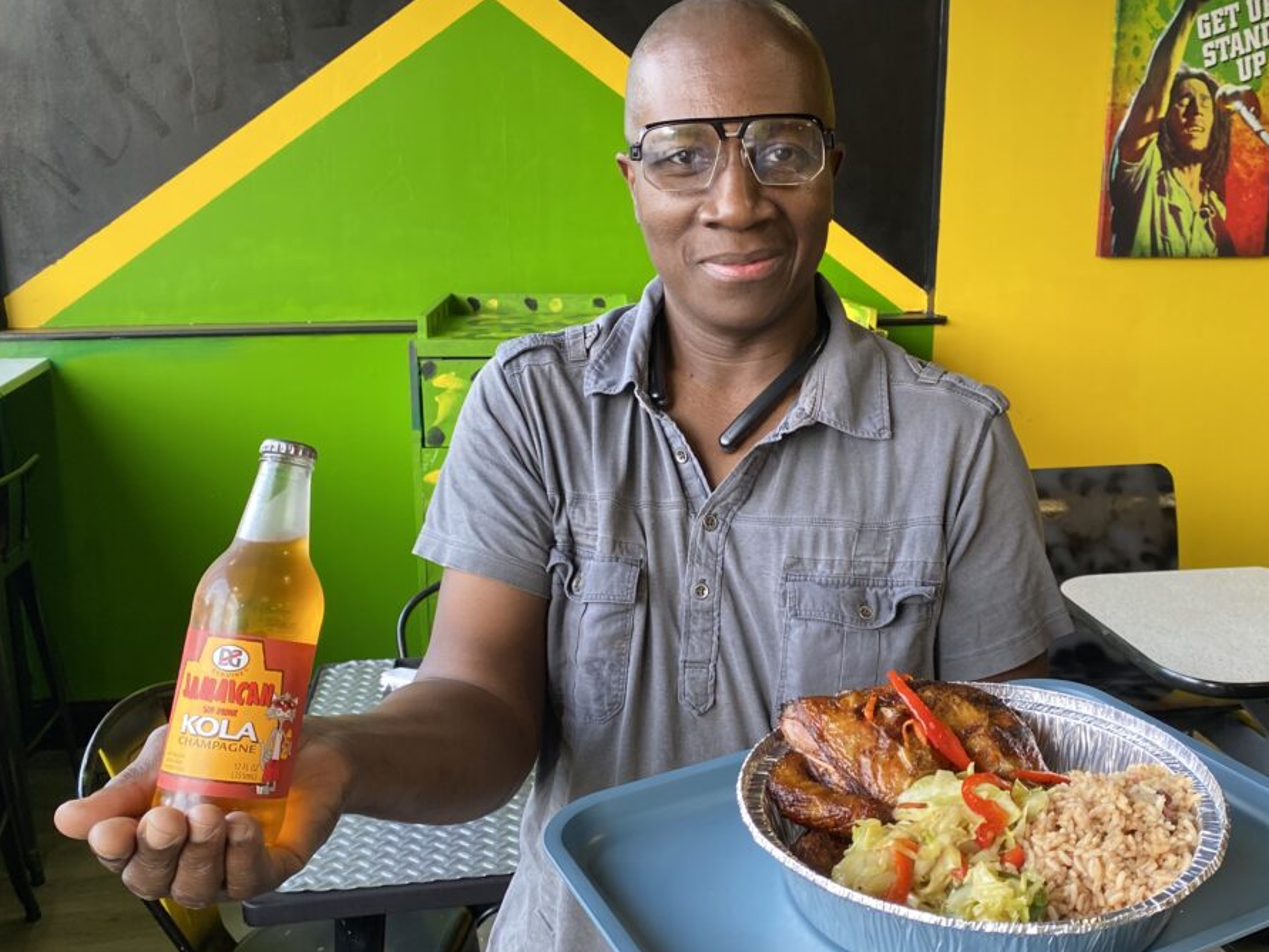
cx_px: 771
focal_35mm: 35
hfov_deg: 52.2
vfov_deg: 40.7
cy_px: 467
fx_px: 1284
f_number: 1.8
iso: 125
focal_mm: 4.25
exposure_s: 1/105
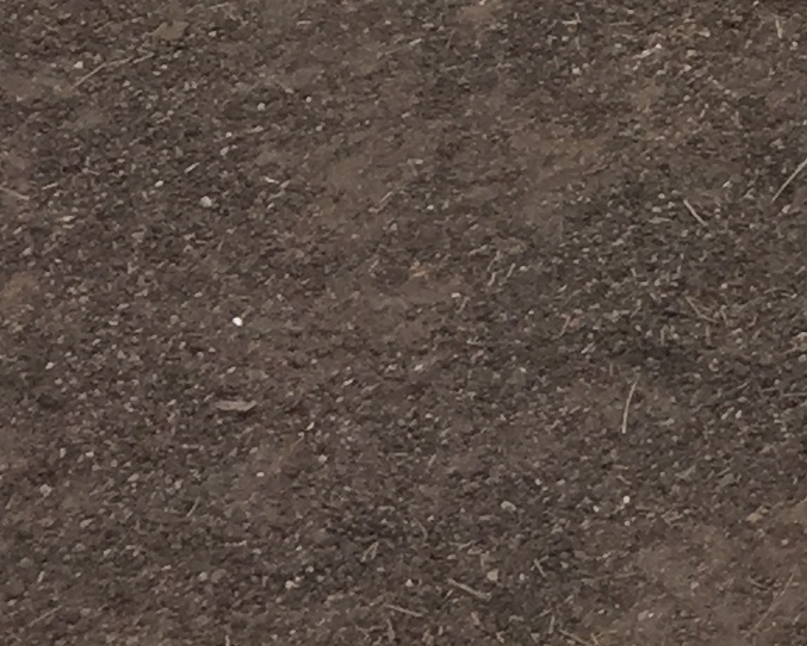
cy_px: -1267
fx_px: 4730
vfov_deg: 7.0
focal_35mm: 198
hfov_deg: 7.9
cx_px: 2698
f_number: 2.2
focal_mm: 4.15
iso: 25
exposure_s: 1/450
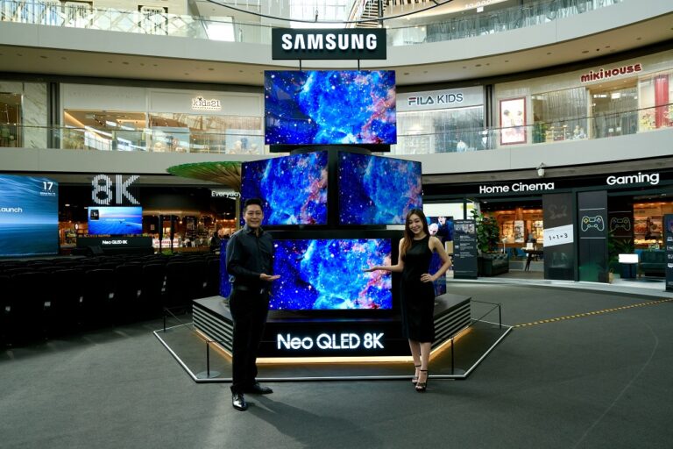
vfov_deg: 53.1
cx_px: 336
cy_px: 224
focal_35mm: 24
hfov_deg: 73.7
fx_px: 449
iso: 400
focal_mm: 24
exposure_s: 1/125
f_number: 7.1
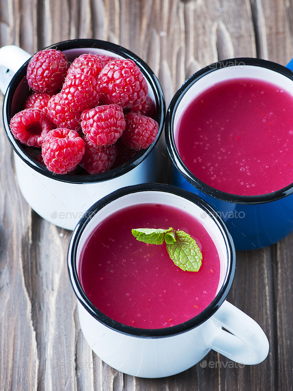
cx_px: 146
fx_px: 1937
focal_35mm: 172
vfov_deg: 11.5
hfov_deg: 8.7
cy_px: 212
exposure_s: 1/160
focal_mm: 105
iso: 200
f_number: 6.3
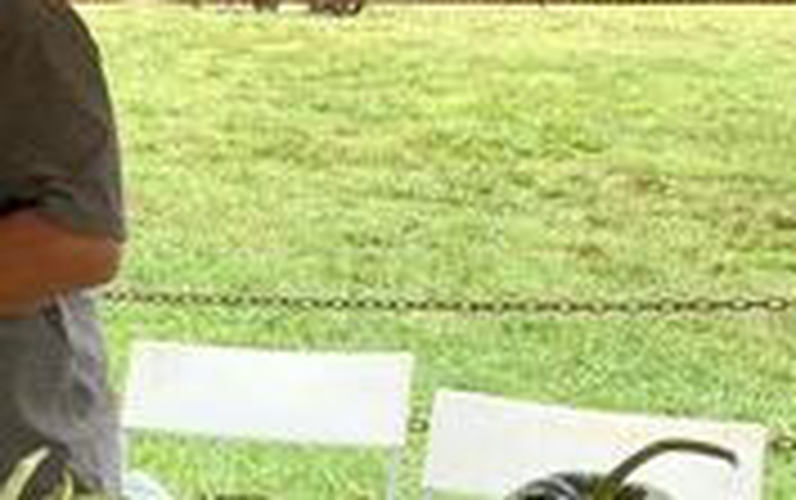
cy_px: 466
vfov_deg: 13.9
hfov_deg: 20.7
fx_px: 2019
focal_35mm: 93
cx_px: -189
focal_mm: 3.99
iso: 50
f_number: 1.8
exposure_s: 1/121
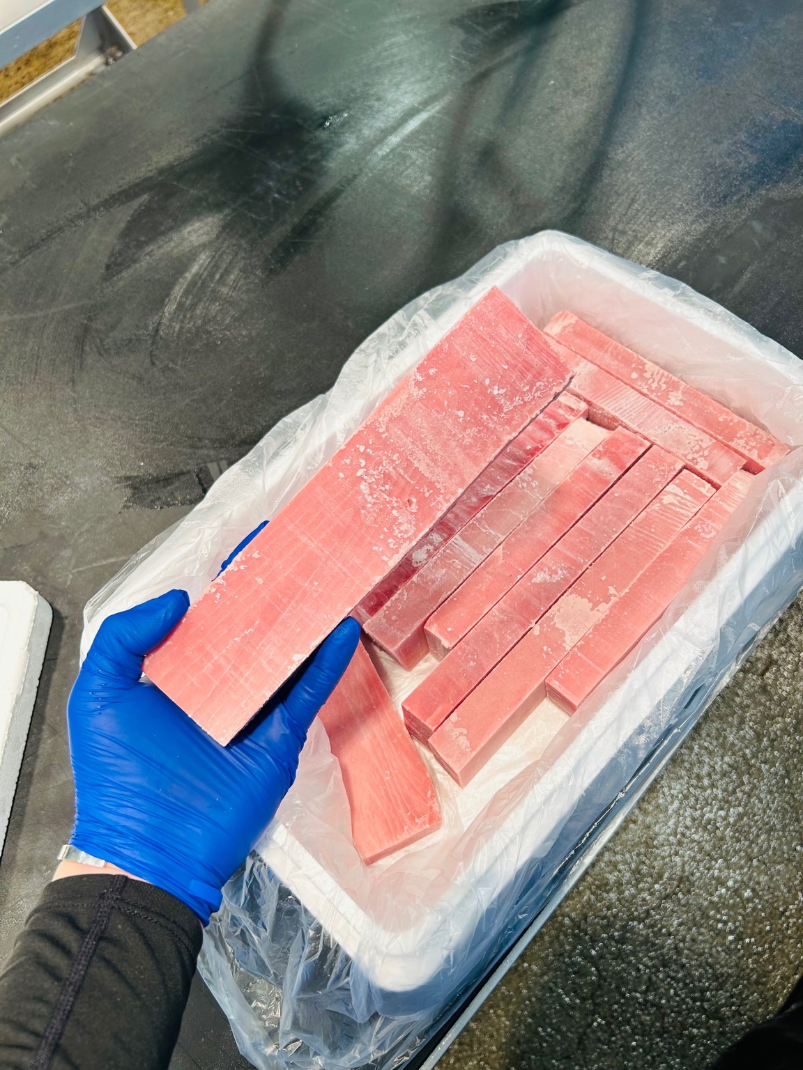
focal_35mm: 26
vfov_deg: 67.3
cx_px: 402
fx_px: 804
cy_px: 535
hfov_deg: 53.1
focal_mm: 5.7
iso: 32
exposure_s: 1/135
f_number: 1.5
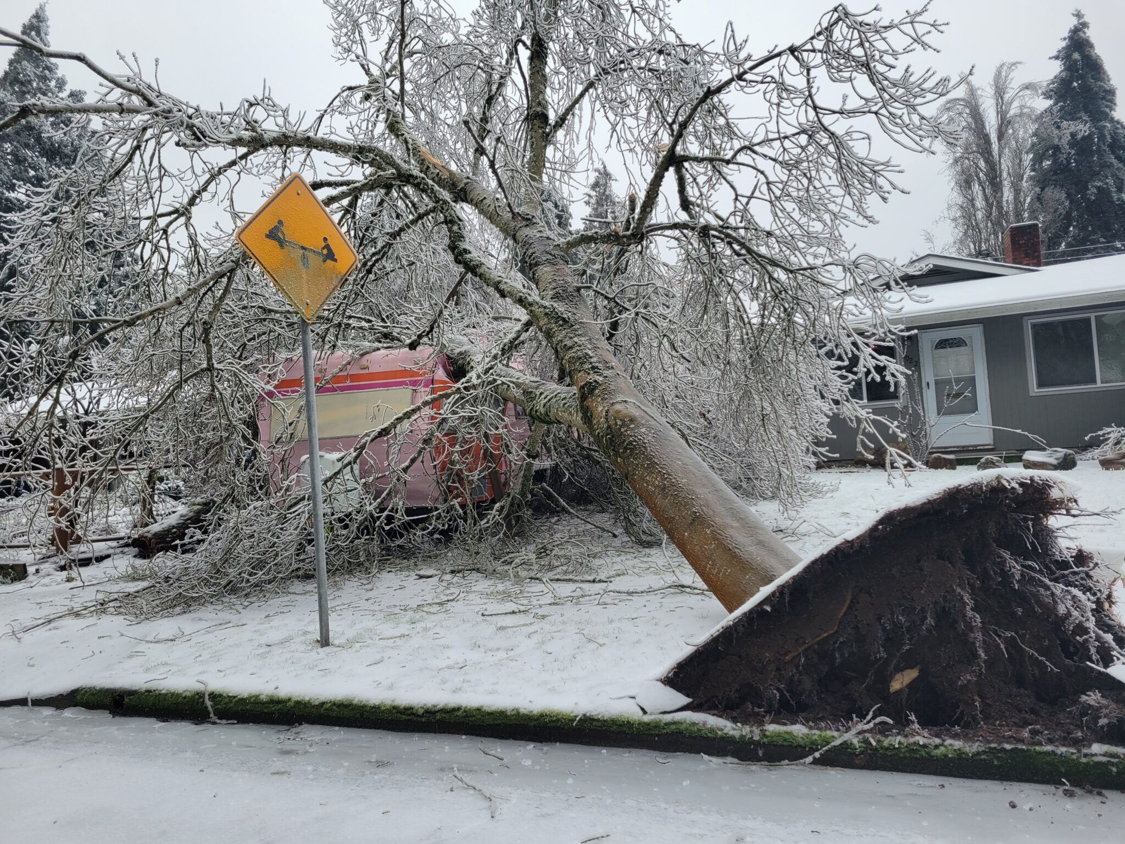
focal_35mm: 26
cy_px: 422
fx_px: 845
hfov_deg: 67.3
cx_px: 562
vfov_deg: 53.1
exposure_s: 1/382
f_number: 1.8
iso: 40
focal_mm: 5.4
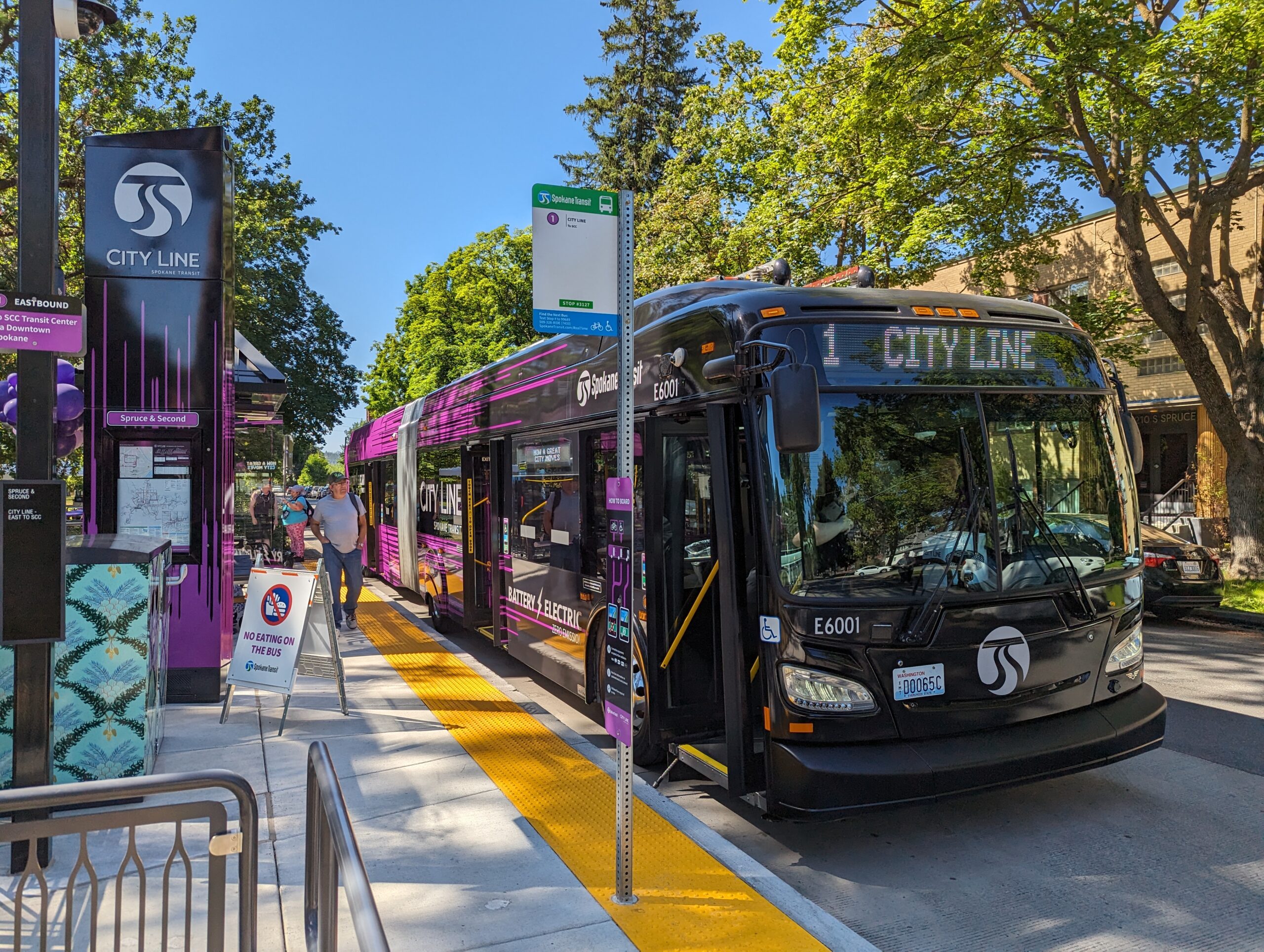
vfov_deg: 56.9
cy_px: 476
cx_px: 632
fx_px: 878
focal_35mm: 24
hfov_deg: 71.5
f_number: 1.85
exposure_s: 1/1490
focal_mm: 6.81
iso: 42
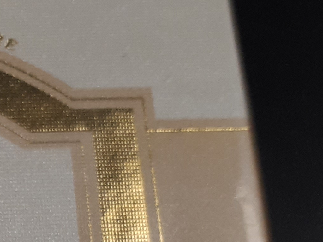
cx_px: -176
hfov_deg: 16.3
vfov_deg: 13.0
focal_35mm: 109
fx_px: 1017
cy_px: 334
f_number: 1.9
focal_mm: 3.6
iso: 64
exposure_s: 1/120
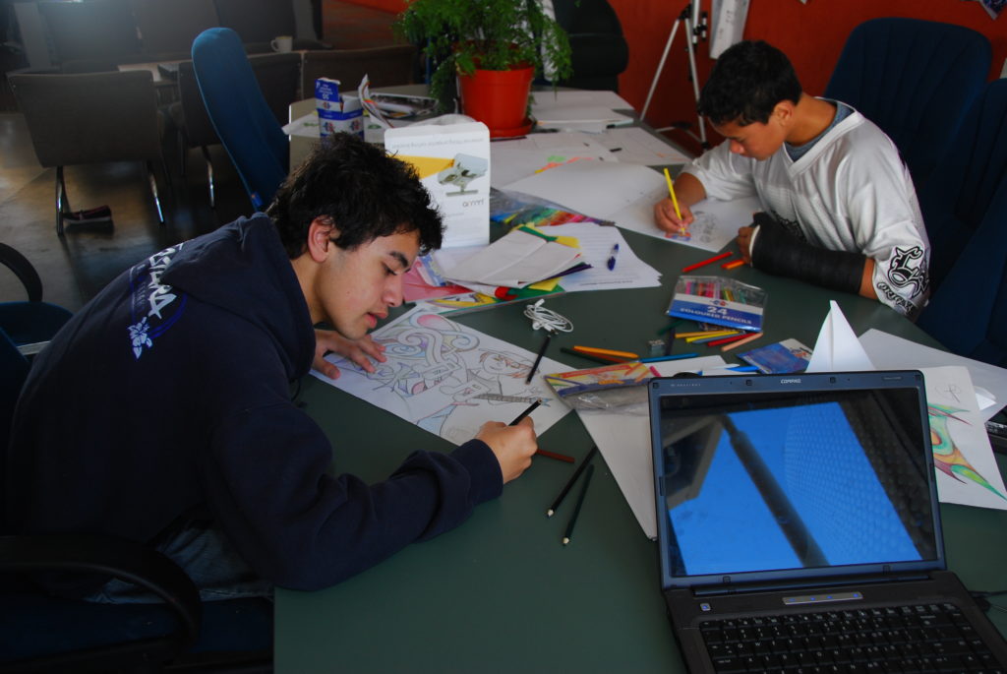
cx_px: 504
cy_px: 337
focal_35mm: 30
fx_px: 840
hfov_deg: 61.9
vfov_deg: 43.7
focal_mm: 20
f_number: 5
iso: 200
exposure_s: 1/60
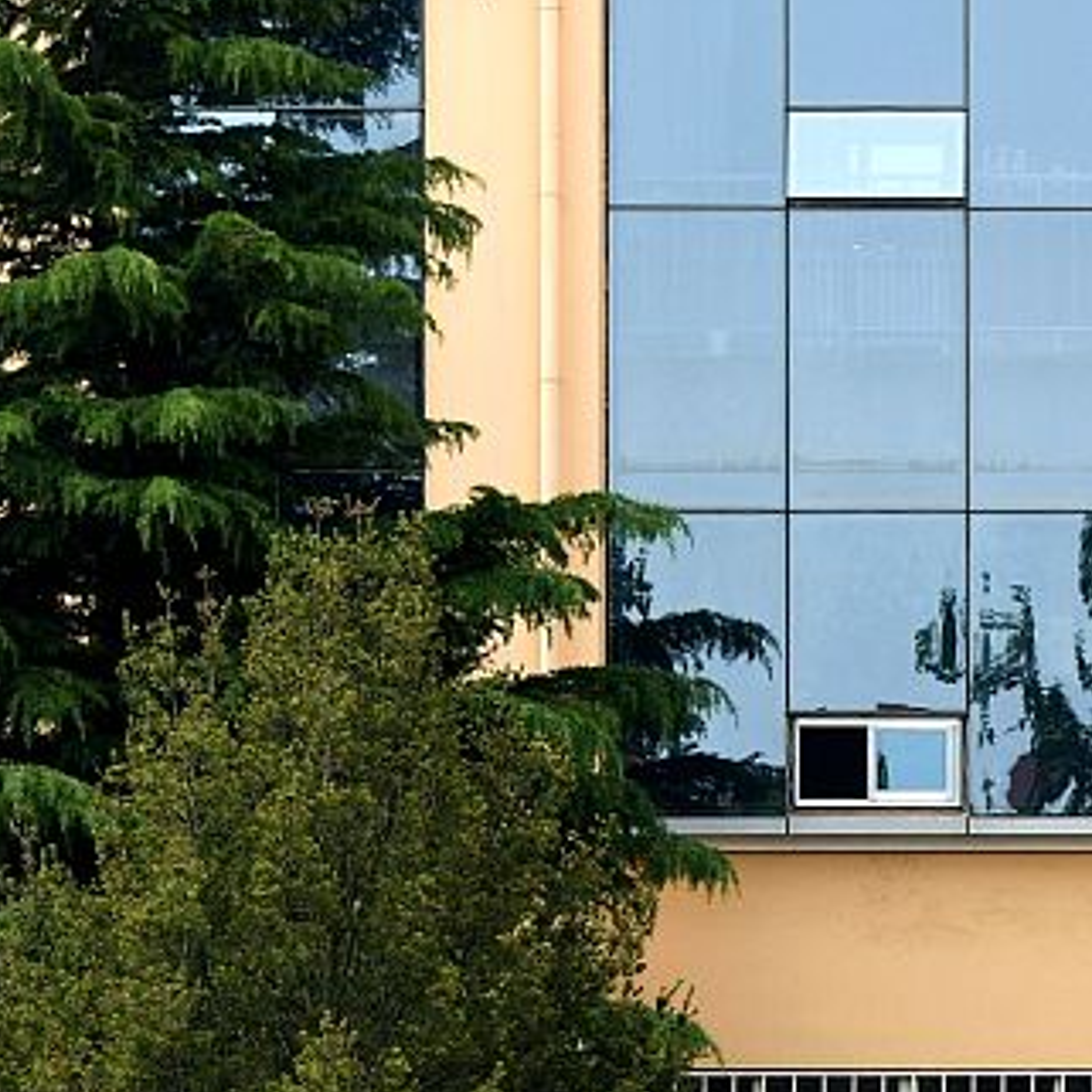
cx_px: 1643
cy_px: 1238
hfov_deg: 3.7
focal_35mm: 467
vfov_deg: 3.7
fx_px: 16667
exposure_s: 1/500
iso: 100
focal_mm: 98
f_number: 4.5
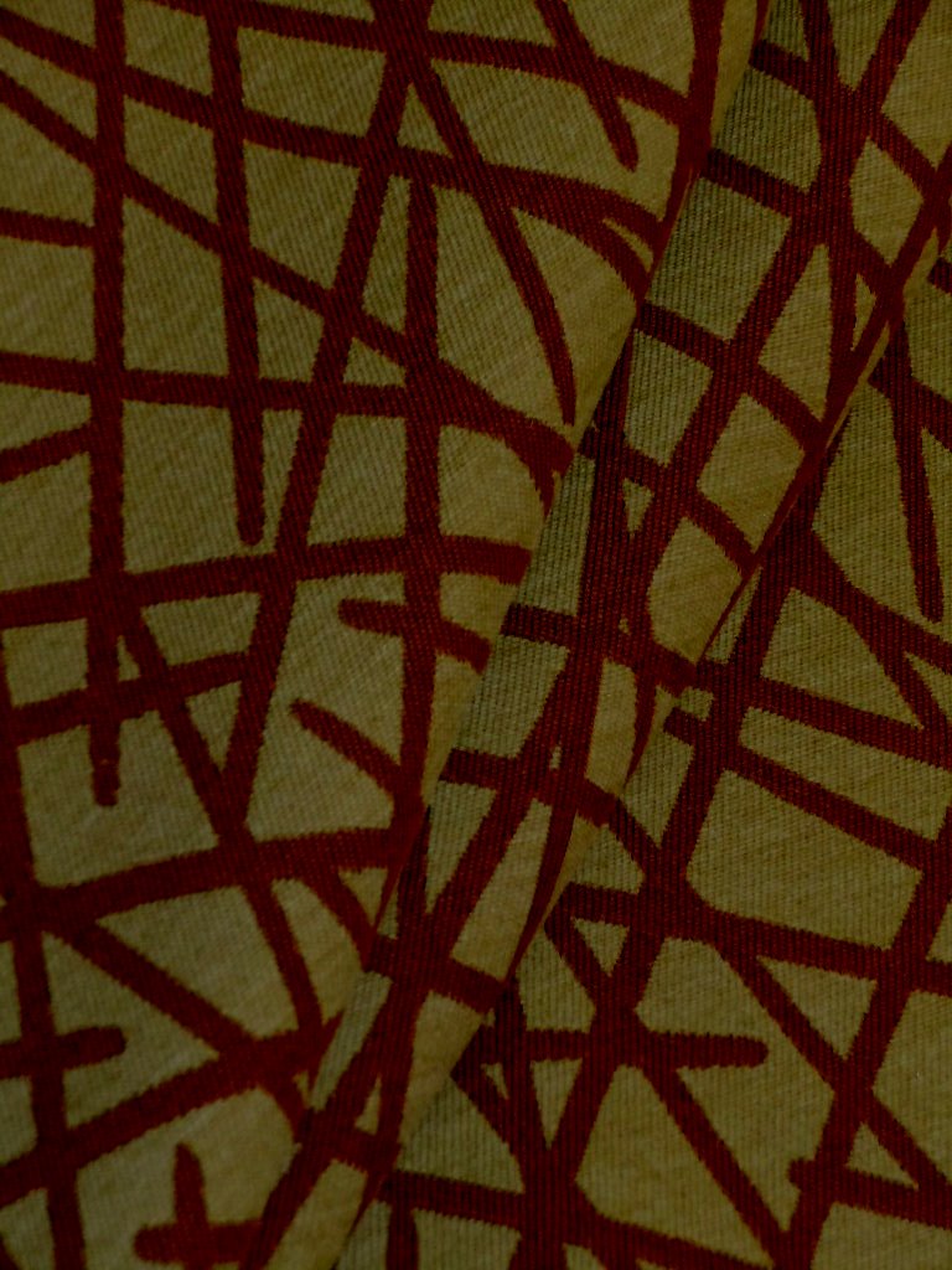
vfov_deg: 19.3
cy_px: 635
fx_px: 3740
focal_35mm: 102
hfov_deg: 14.5
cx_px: 476
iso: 1600
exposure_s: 1/60
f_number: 5.4
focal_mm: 18.3
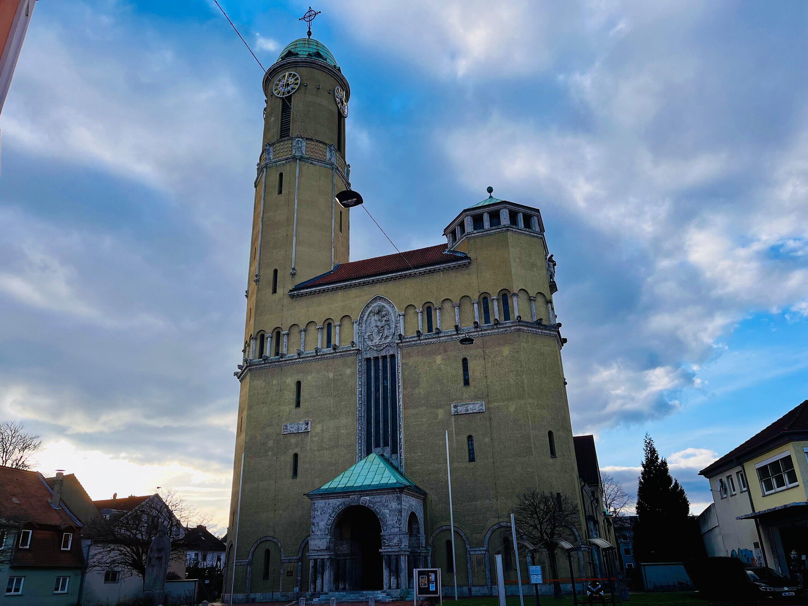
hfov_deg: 67.3
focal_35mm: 26
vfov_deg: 53.1
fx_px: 607
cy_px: 303
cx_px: 404
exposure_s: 1/1517
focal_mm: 5.1
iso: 50
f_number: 1.6
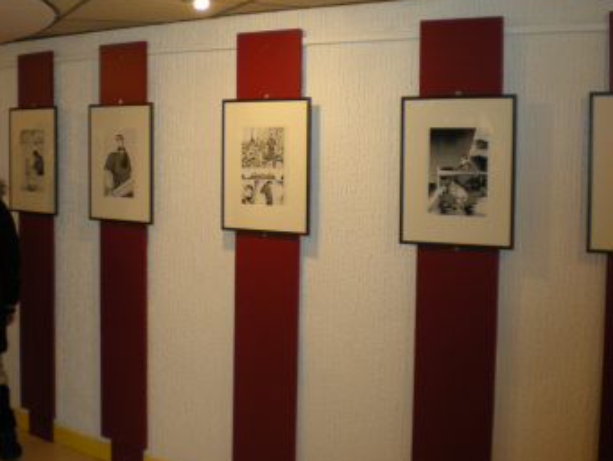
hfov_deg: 37.9
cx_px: 228
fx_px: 886
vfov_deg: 29.1
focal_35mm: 50
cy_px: 201
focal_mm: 6.3
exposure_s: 1/30
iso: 105
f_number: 3.1
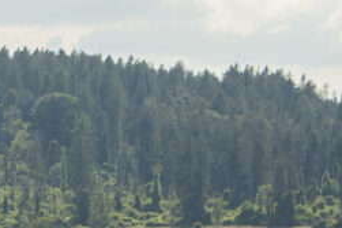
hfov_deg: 4.1
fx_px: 4785
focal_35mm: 504
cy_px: 160
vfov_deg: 2.7
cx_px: -180
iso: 250
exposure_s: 1/3000
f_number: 4.5
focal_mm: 55
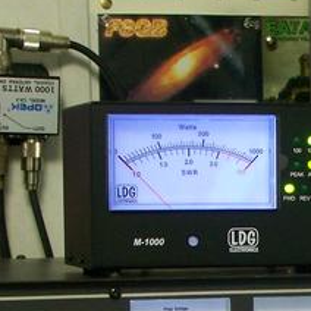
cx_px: 396
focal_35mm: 197
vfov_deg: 8.8
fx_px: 2002
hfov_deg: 8.8
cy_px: 376
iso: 160
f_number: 3.1
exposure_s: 1/8
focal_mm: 9.8
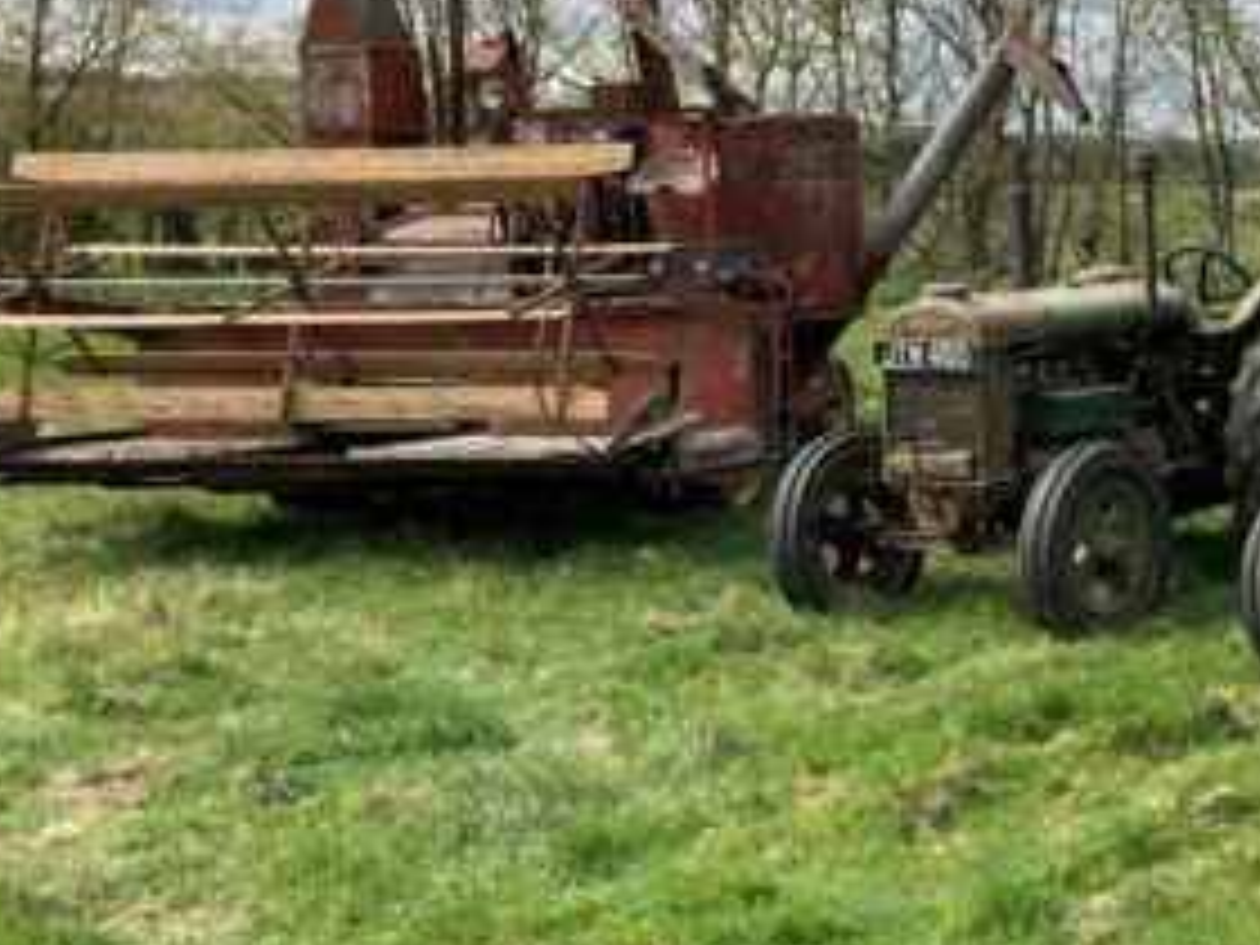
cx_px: 1224
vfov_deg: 22.9
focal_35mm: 64
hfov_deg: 28.6
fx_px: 2330
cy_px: 396
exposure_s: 1/1066
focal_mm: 3.99
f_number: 1.8
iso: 20
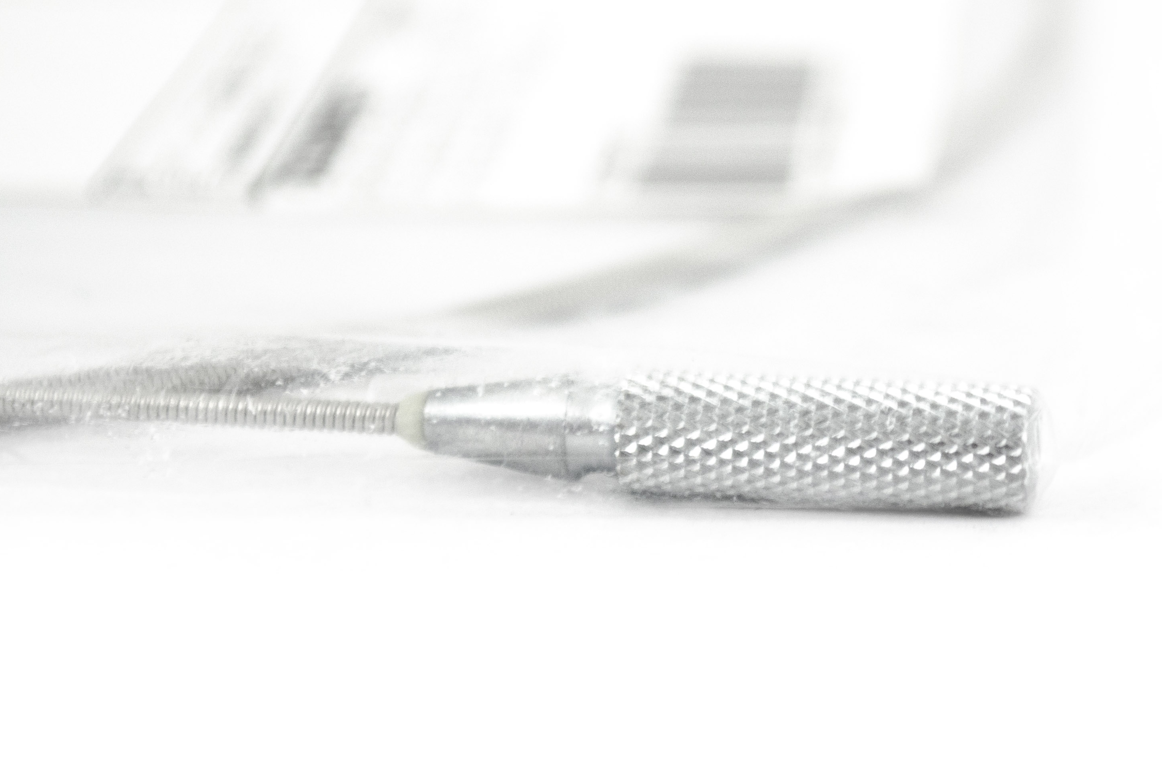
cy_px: 239
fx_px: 4505
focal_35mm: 140
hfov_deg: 14.7
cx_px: 817
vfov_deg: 9.8
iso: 400
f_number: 5.6
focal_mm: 55
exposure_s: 1/50
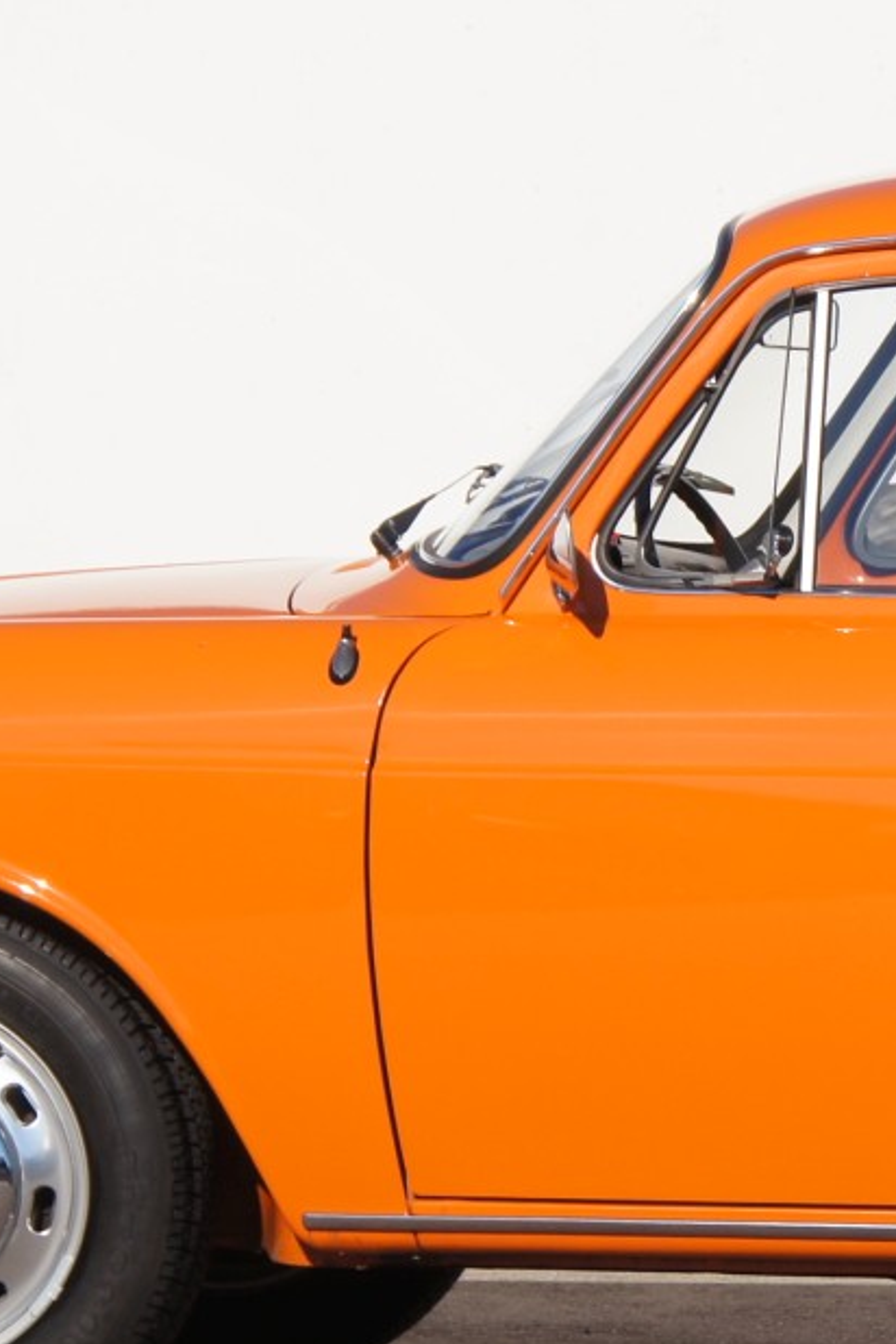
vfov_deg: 6.3
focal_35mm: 326
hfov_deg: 4.2
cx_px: 1218
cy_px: 1018
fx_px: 12170
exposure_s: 1/320
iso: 100
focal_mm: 70
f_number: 8
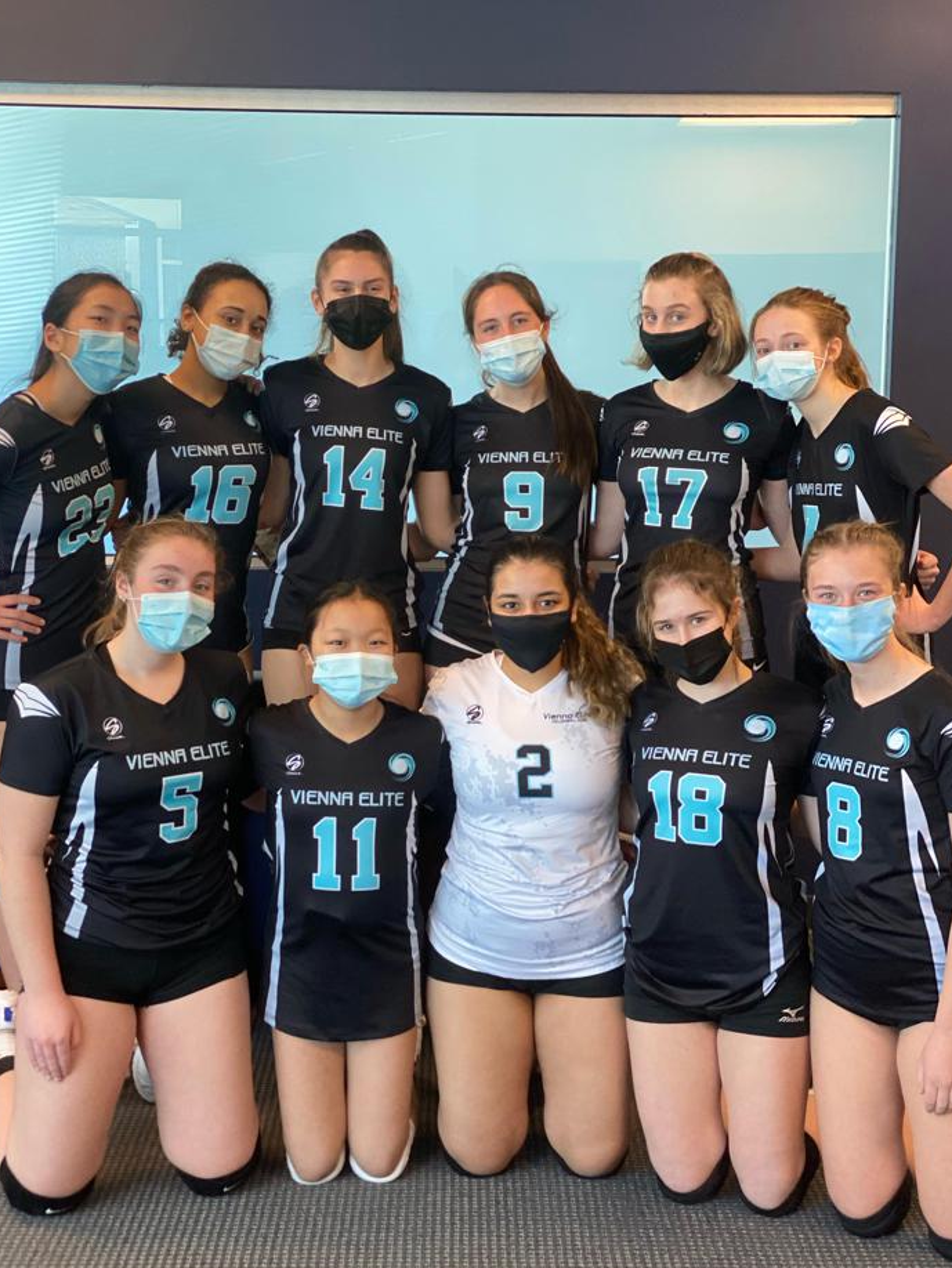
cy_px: 595
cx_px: 470
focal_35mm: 58
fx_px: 2126
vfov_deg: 33.2
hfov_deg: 25.2
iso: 160
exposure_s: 1/60
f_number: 2
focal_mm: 6
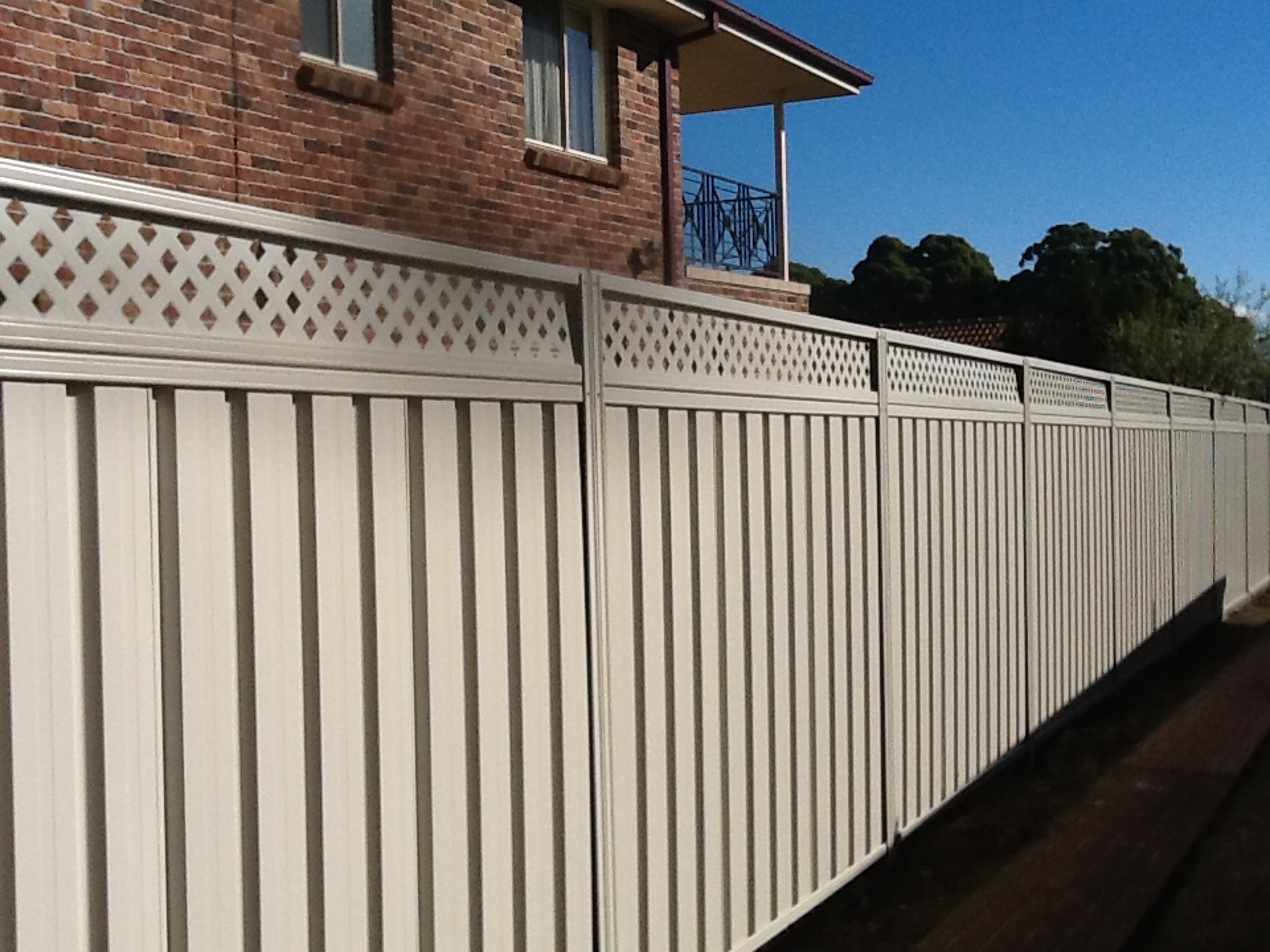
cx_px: 635
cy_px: 476
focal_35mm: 32
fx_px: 1174
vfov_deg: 44.2
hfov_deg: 56.8
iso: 80
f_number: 2.4
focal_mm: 2.03
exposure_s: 1/2976
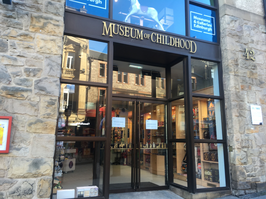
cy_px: 100
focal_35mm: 29
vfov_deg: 48.2
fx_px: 223
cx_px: 133
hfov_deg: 61.7
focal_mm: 4.15
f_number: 2.2
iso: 25
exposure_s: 1/50
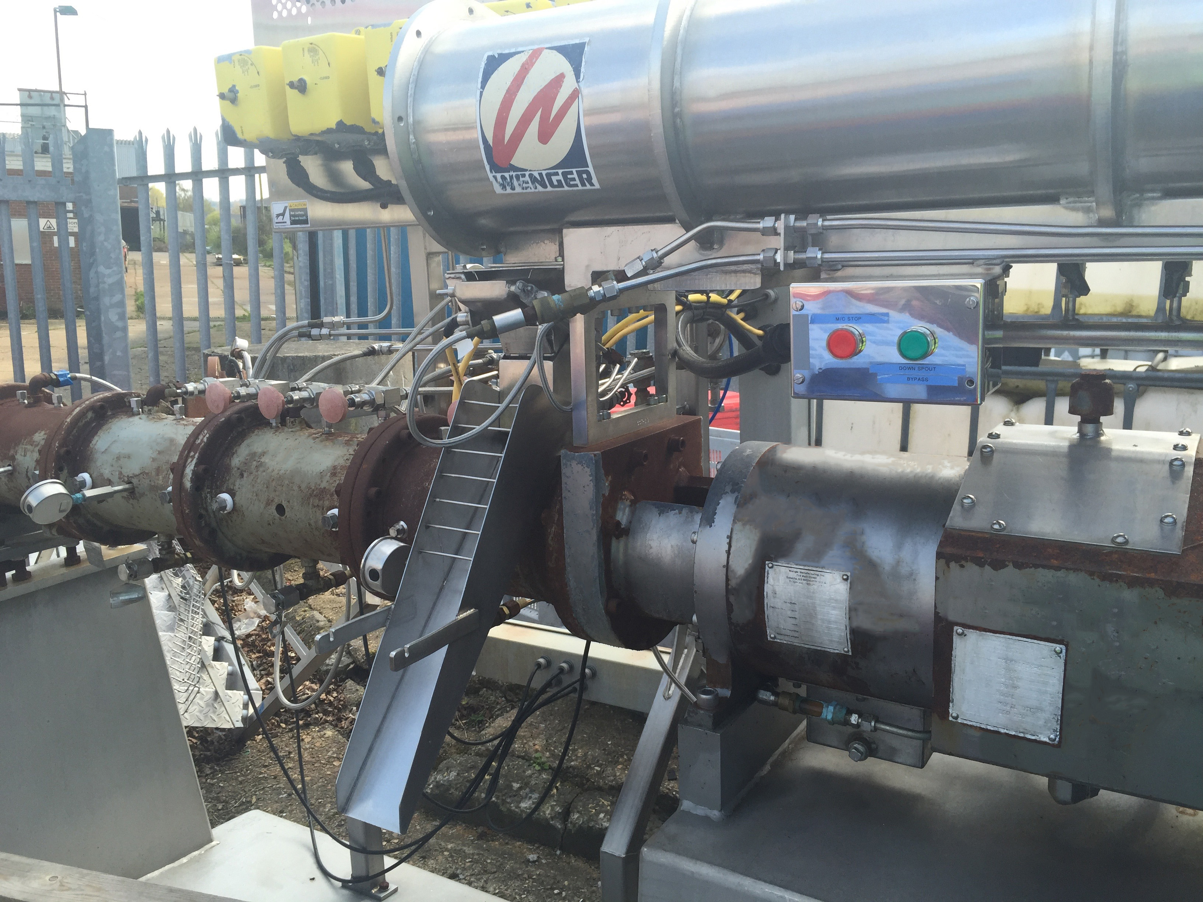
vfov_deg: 48.2
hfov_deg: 61.7
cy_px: 451
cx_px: 602
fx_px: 1008
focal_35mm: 29
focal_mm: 4.15
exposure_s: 1/507
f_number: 2.2
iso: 32
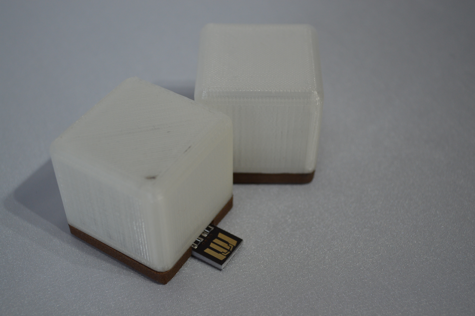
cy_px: 158
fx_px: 712
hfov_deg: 36.9
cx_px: 238
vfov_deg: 25.0
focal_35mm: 54
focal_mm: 36
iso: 400
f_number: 5
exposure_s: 1/30
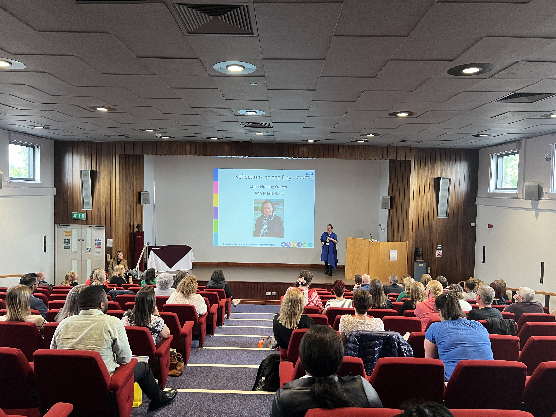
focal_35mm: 26
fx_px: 418
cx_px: 278
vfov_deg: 53.1
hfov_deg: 67.3
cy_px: 208
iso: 200
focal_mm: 5.7
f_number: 1.5
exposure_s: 1/60
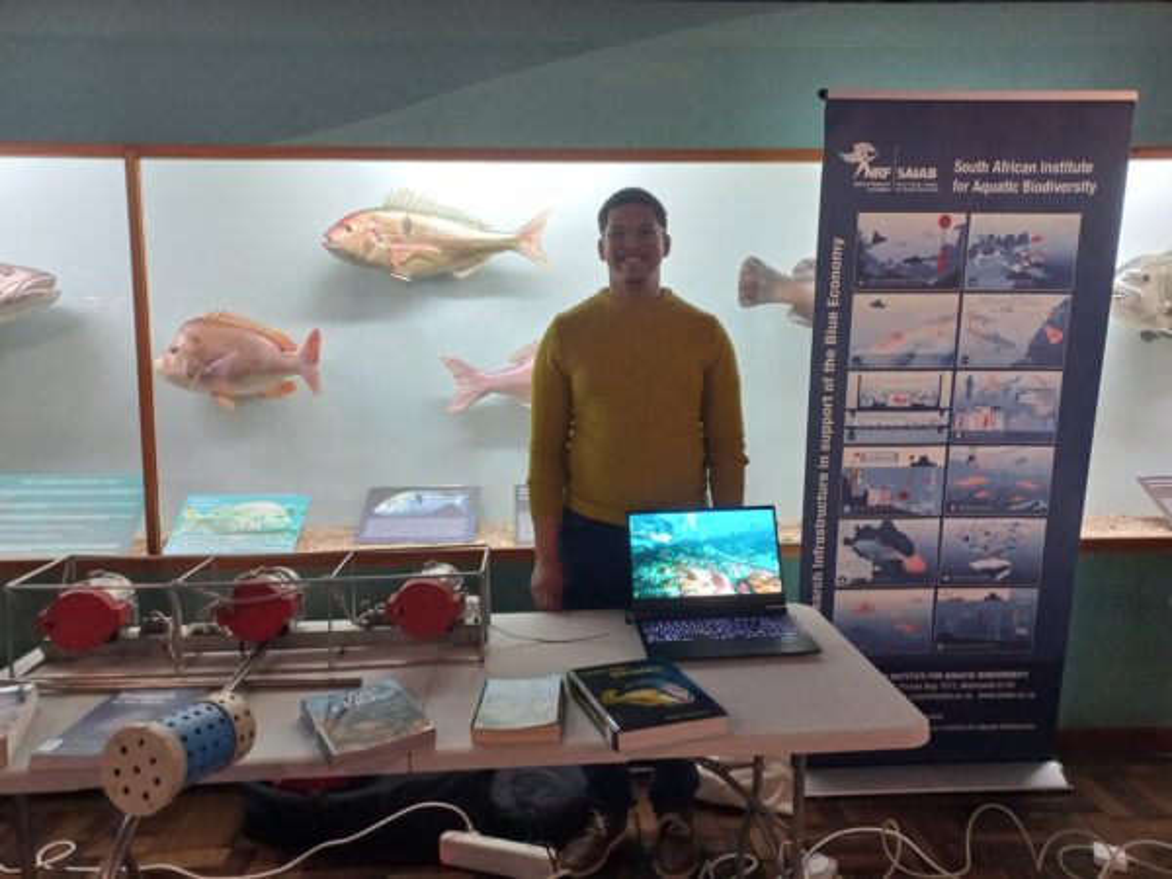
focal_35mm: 25
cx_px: 586
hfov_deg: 69.4
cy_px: 440
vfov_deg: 54.9
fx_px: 846
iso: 400
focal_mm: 4.6
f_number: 1.8
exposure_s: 1/25
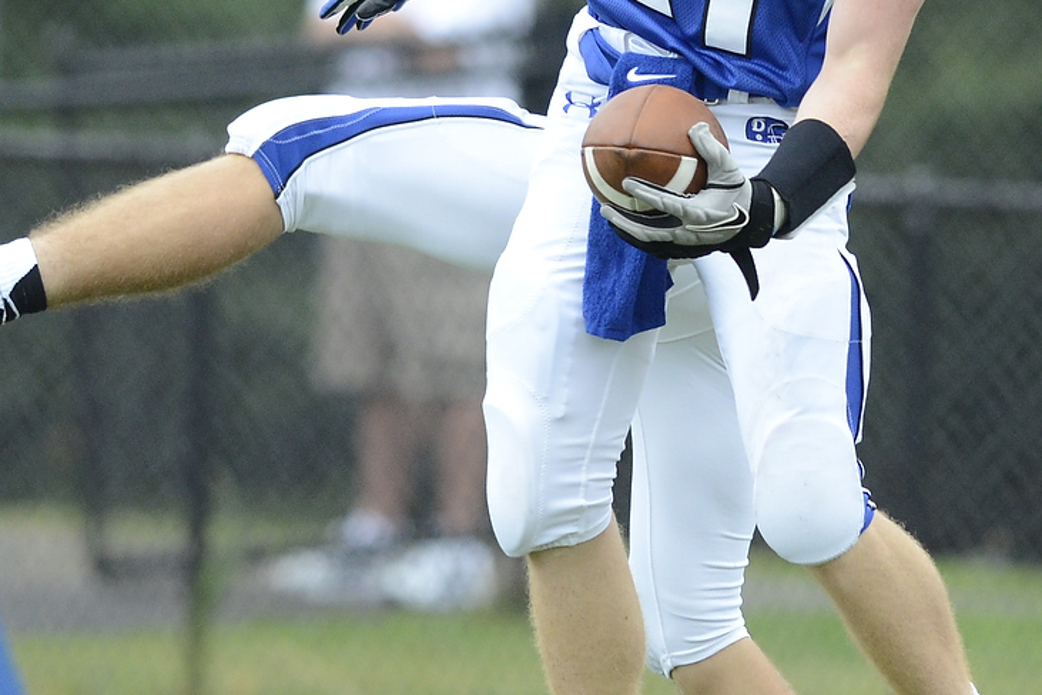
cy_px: 240
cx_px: 825
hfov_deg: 1.7
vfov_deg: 1.1
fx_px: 35649
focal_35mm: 1232
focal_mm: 300
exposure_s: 1/2000
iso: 800
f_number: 3.5
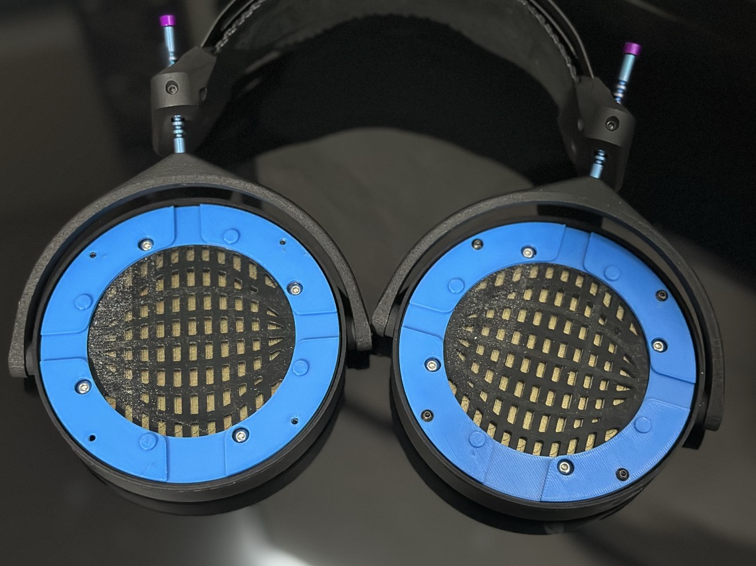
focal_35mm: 54
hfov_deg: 35.5
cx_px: 384
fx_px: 1179
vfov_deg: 27.0
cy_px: 266
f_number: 1.78
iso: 800
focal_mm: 6.86
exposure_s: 1/30
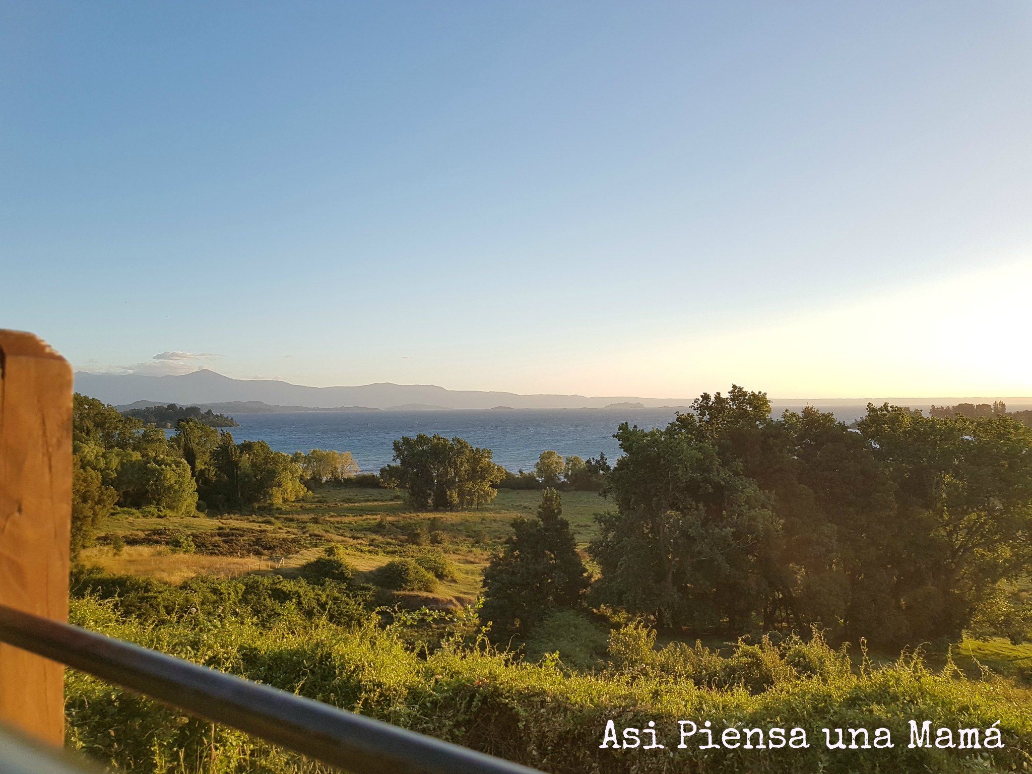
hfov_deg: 67.3
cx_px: 516
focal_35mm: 26
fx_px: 775
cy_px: 387
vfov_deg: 53.1
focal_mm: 4.2
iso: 40
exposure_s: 1/660
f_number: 1.7
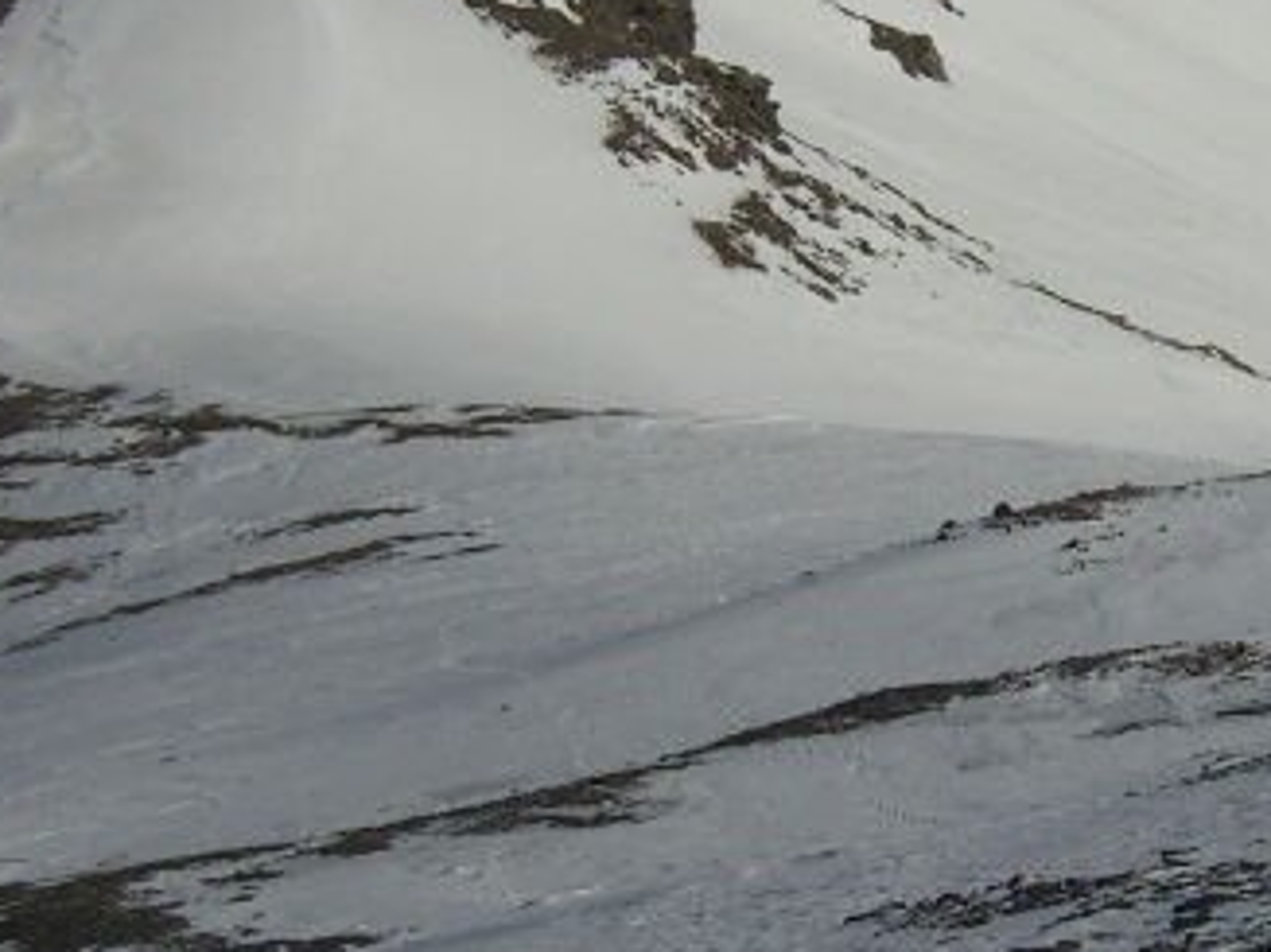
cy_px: 453
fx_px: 4368
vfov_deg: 12.4
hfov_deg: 16.3
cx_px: 1215
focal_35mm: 119
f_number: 8
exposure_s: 1/1000
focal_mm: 7.9
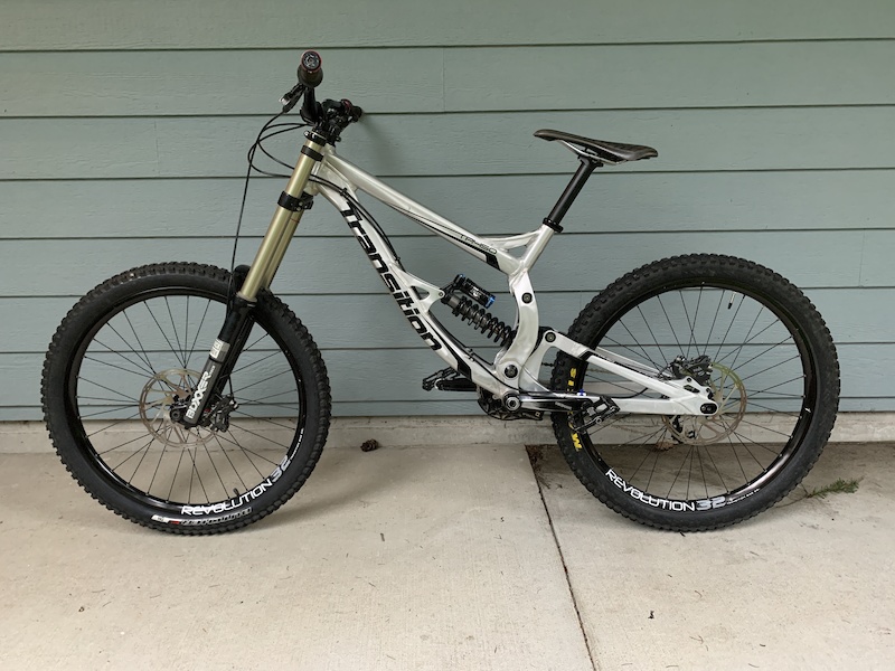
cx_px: 448
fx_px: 672
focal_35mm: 26
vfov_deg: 53.1
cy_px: 336
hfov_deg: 67.3
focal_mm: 4.25
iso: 320
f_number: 1.8
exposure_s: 1/60
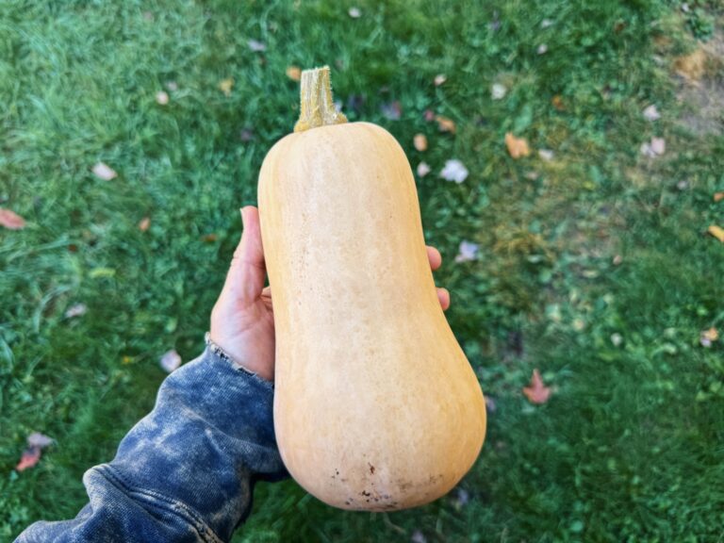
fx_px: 502
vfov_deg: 56.8
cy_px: 272
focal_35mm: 24
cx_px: 362
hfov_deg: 71.6
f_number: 1.78
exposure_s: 1/163
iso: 64
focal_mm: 6.76
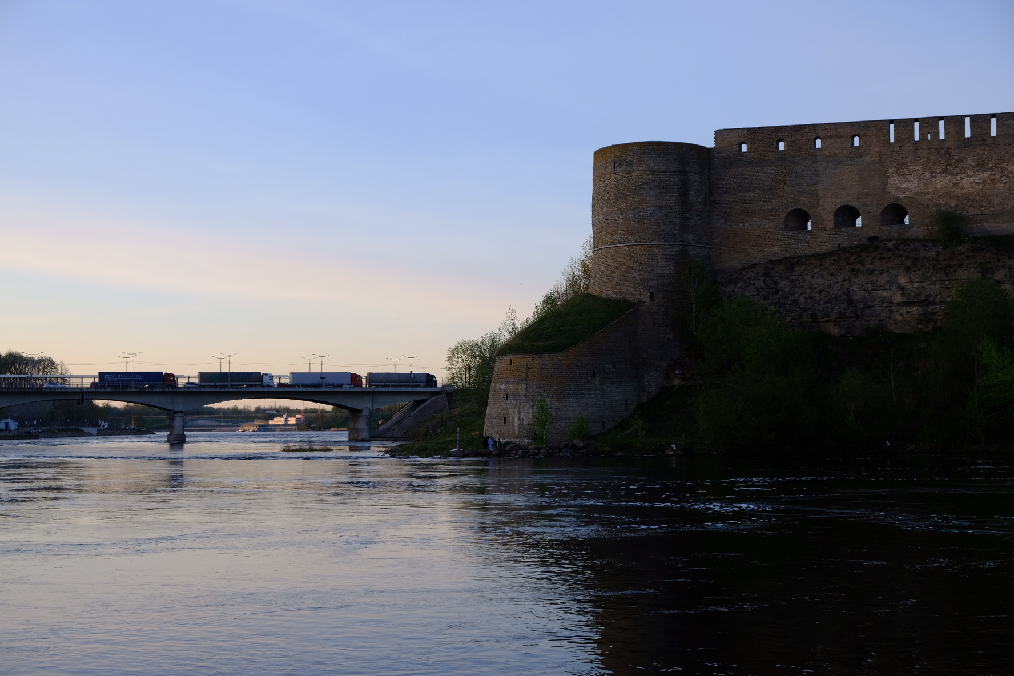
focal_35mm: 49
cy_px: 338
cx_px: 507
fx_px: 1380
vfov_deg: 27.5
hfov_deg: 40.3
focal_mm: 32.9
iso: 200
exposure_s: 1/150
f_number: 5.6
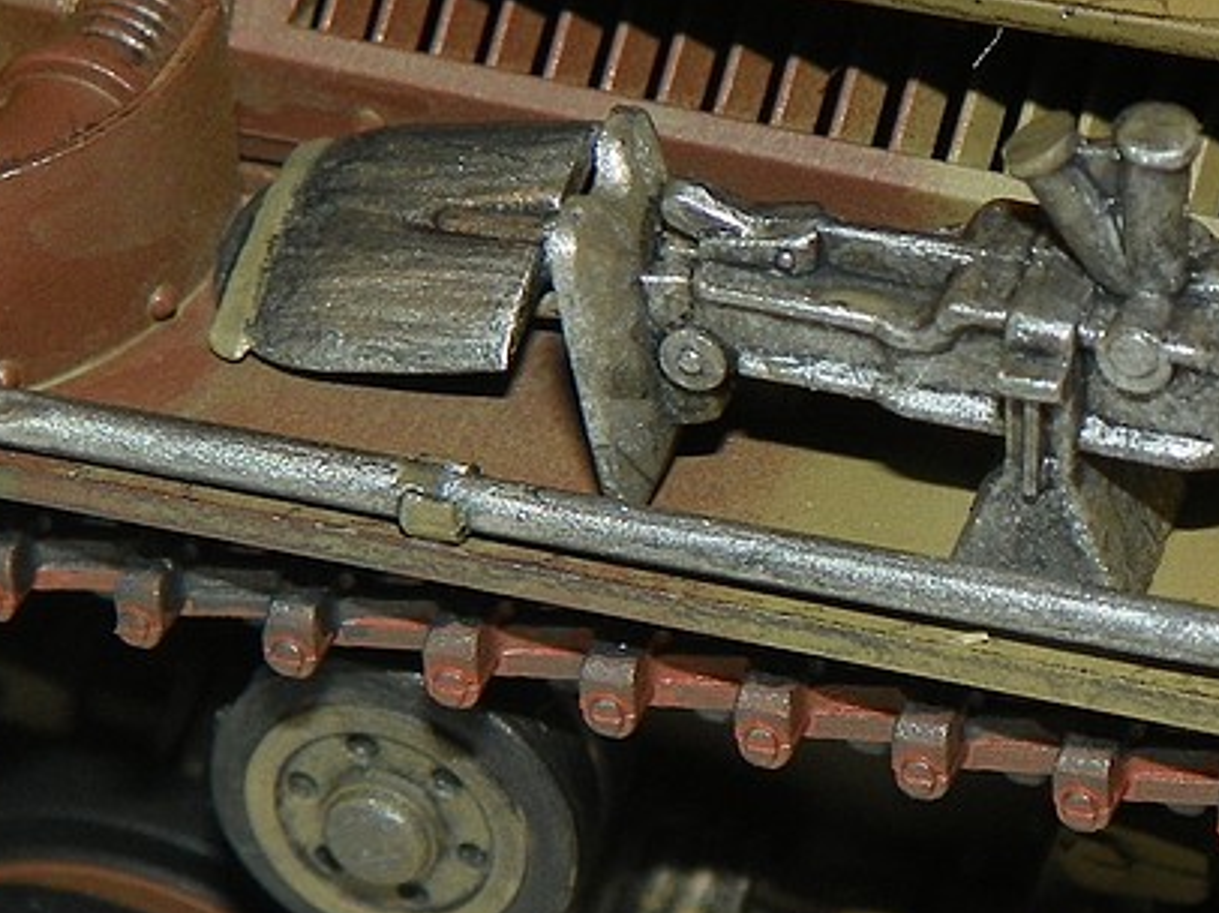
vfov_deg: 5.1
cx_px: 674
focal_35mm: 290
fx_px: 10206
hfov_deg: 6.8
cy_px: 761
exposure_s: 1/125
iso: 64
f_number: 4
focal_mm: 16.4
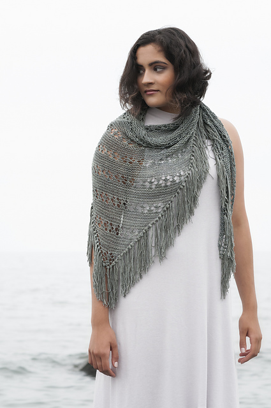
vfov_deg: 16.1
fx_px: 1443
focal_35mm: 128
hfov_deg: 10.7
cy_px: 204
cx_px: 136
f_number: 8
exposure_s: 1/200
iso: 400
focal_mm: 85
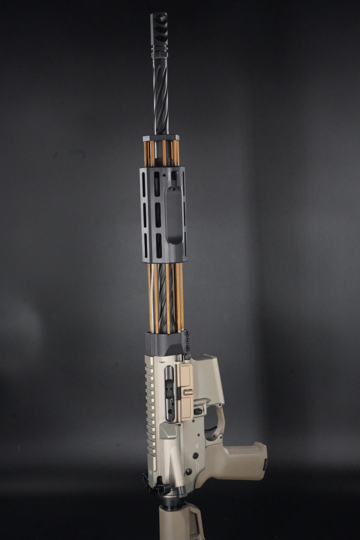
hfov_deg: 27.0
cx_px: 180
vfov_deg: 39.6
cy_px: 270
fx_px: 750
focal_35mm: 50
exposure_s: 1/320
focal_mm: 50
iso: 12800
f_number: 14
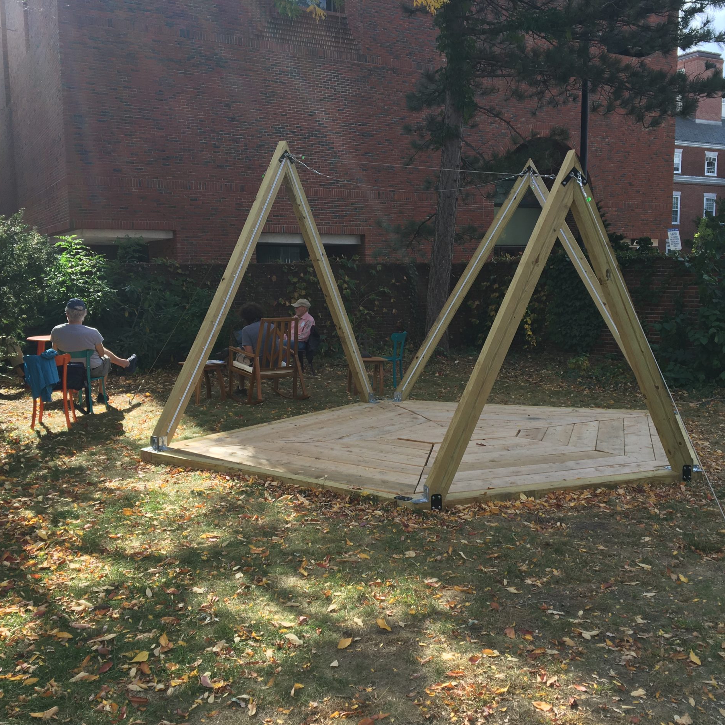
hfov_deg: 47.0
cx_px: 429
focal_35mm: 35
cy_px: 365
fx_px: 829
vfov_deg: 47.2
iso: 25
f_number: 2.2
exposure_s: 1/409
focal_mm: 4.15
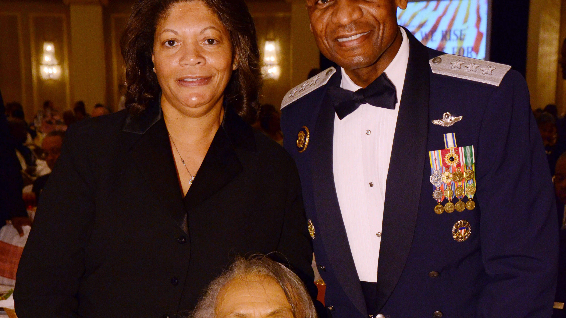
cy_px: 310
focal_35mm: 76
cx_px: 283
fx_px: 1141
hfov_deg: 27.9
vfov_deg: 15.6
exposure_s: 1/60
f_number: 5.6
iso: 2000
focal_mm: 32
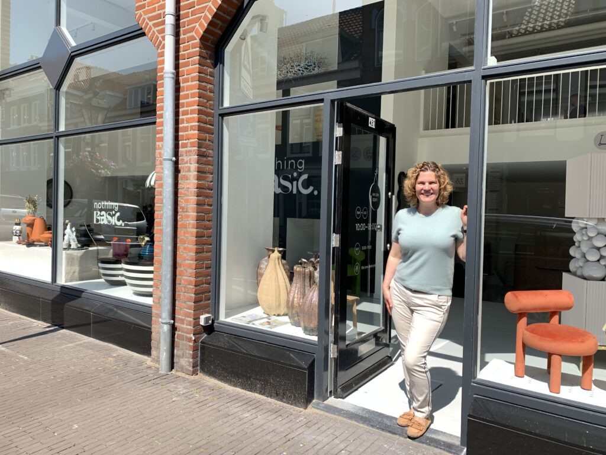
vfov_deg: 53.1
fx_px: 455
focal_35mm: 26
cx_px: 303
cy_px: 228
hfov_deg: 67.3
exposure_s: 1/1387
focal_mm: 4.25
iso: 25
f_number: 1.8
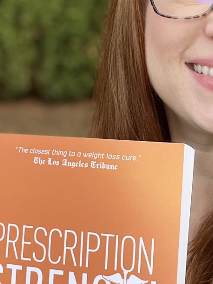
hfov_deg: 20.3
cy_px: 142
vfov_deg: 27.0
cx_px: 153
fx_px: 591
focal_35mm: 72
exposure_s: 1/121
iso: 40
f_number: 2.2
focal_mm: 2.71
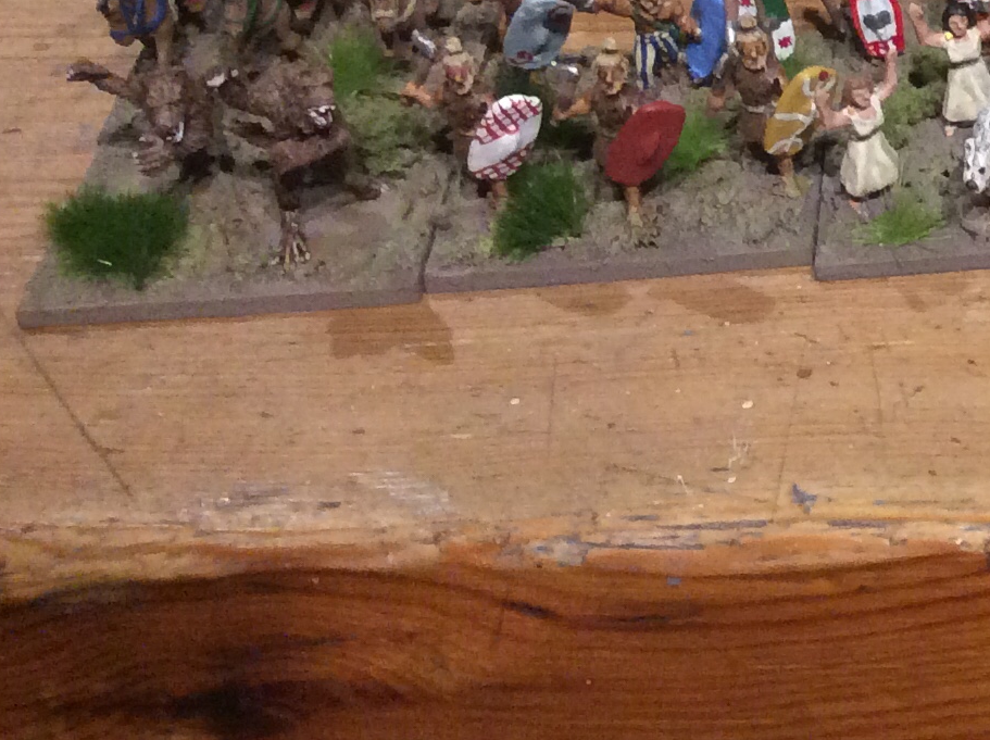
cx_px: 1359
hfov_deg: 19.5
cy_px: -137
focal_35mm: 91
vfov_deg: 15.6
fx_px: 2599
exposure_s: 1/25
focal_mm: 3.3
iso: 200
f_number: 2.4
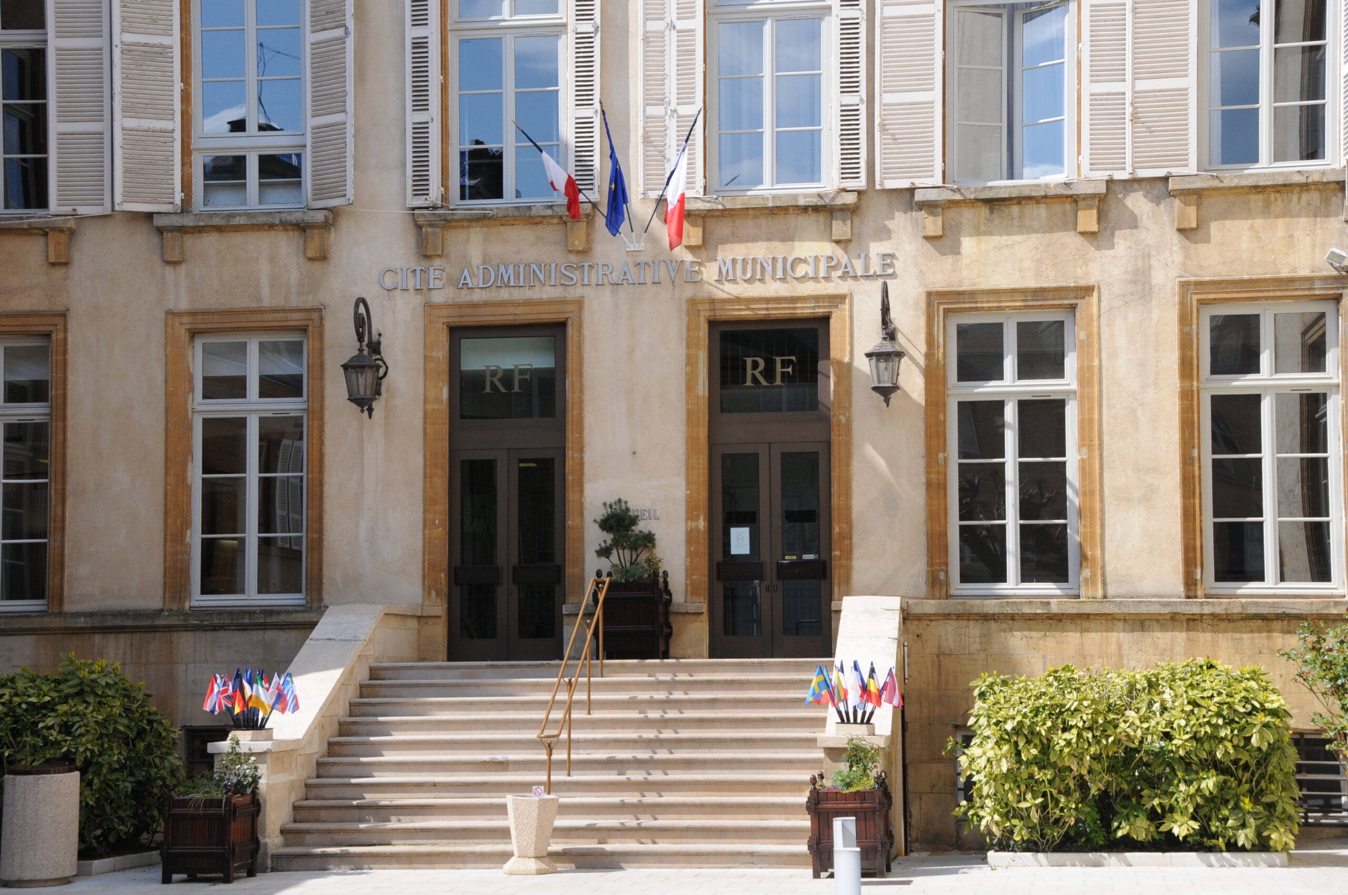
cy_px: 448
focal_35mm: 57
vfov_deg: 23.7
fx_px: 2132
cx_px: 674
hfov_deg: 35.1
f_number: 8
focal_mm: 38
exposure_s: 1/500
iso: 400
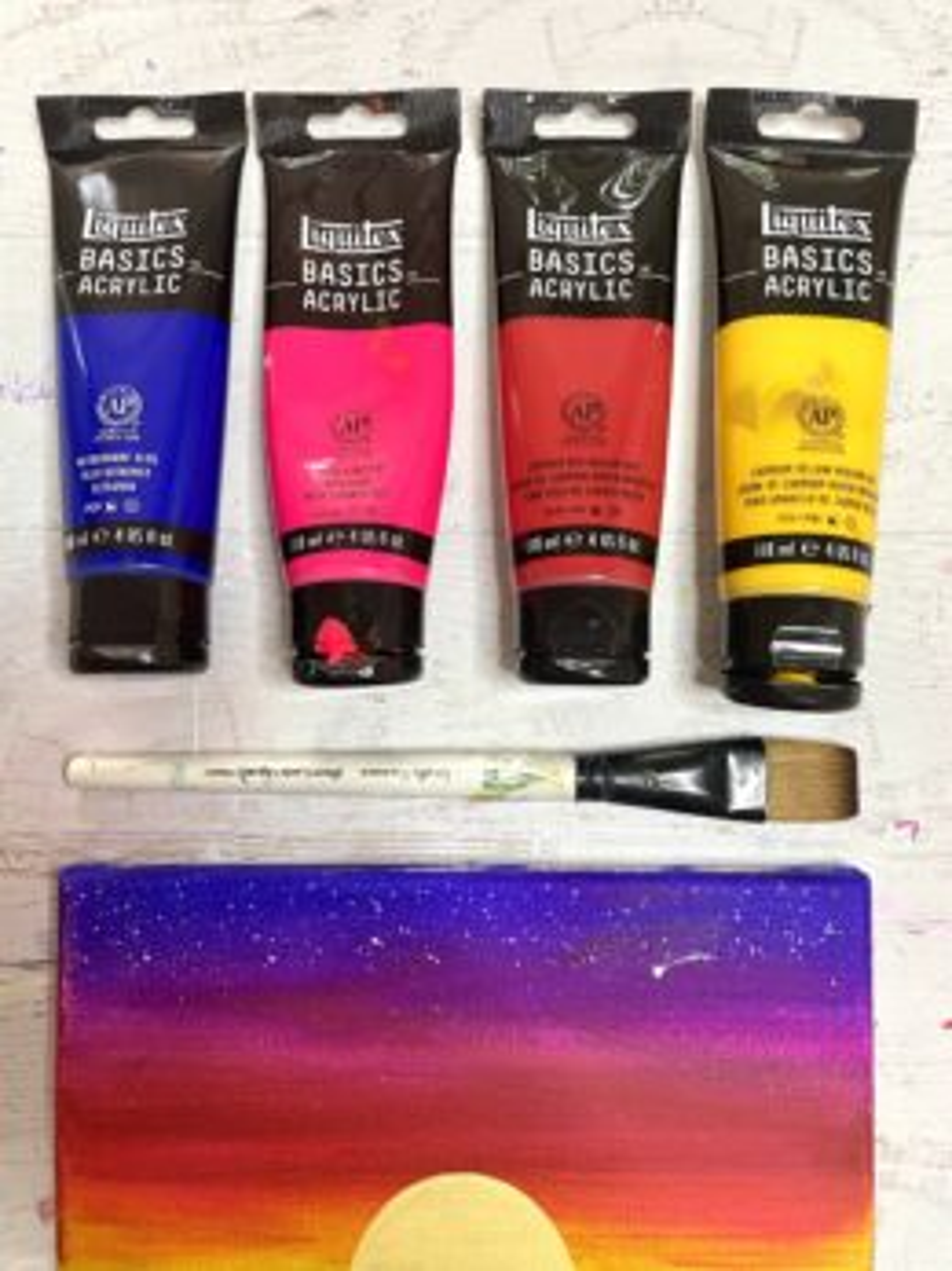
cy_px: 636
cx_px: 476
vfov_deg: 67.3
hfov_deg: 53.0
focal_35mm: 26
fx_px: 954
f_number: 1.6
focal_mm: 4.2
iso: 160
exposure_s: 1/60
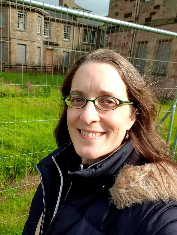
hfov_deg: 45.4
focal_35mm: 31
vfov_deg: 58.4
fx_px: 211
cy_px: 118
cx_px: 88
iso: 100
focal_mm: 2.92
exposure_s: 1/1232
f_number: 1.7
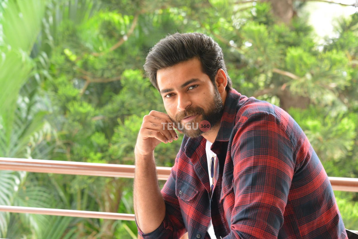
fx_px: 1194
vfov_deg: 11.4
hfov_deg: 17.1
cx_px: 179
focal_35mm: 120
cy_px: 120
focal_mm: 120
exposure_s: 1/125
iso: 1250
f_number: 5.6
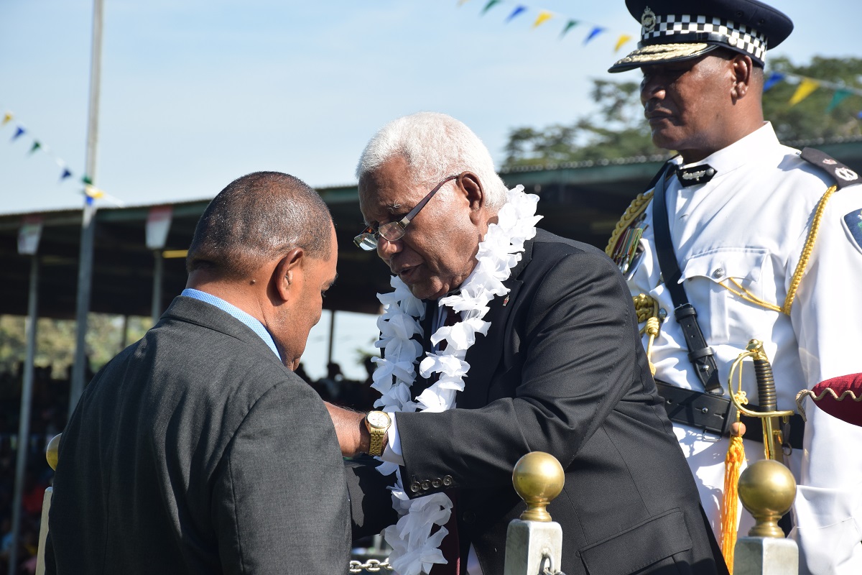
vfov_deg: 10.2
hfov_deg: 15.2
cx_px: 431
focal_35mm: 135
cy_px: 288
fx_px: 3232
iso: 200
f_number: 10
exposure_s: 1/400
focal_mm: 90
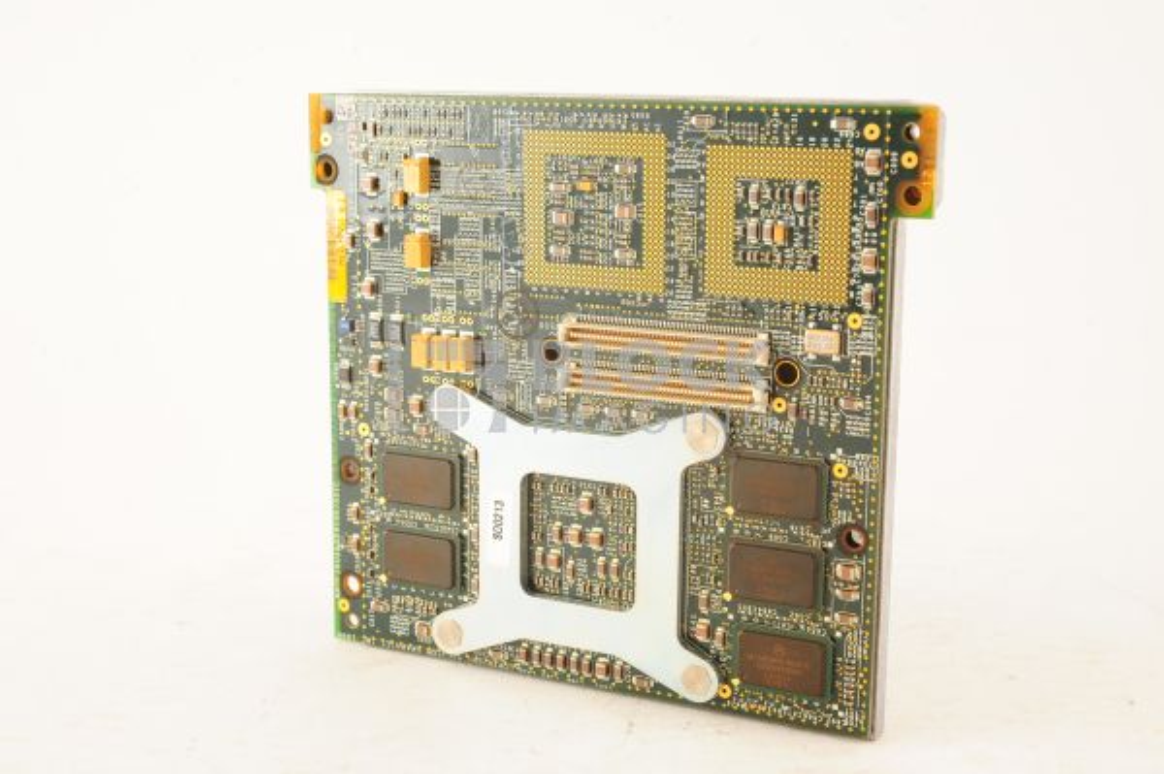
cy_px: 387
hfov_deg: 39.6
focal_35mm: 50
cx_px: 582
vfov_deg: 26.9
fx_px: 1615
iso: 1600
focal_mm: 50
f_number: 13
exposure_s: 1/160
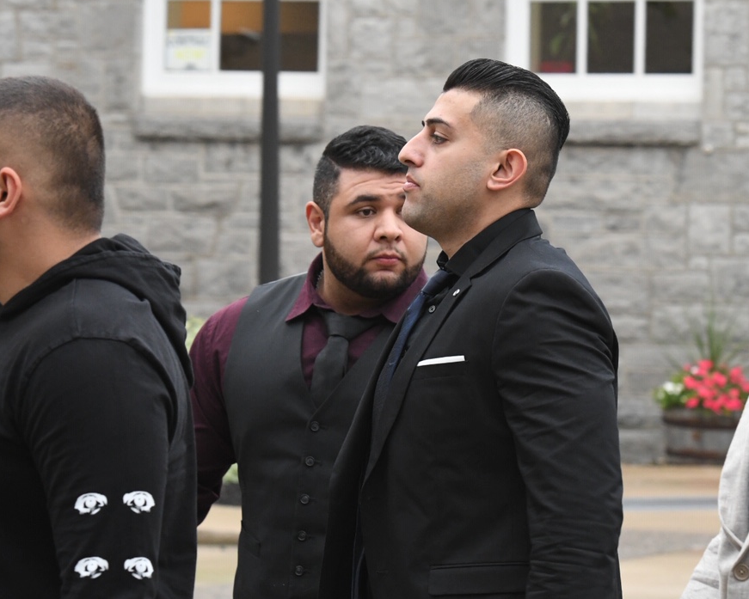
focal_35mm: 211
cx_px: 463
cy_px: 266
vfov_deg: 7.3
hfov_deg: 9.2
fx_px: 4678
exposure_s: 1/320
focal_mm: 102
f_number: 6.3
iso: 2000
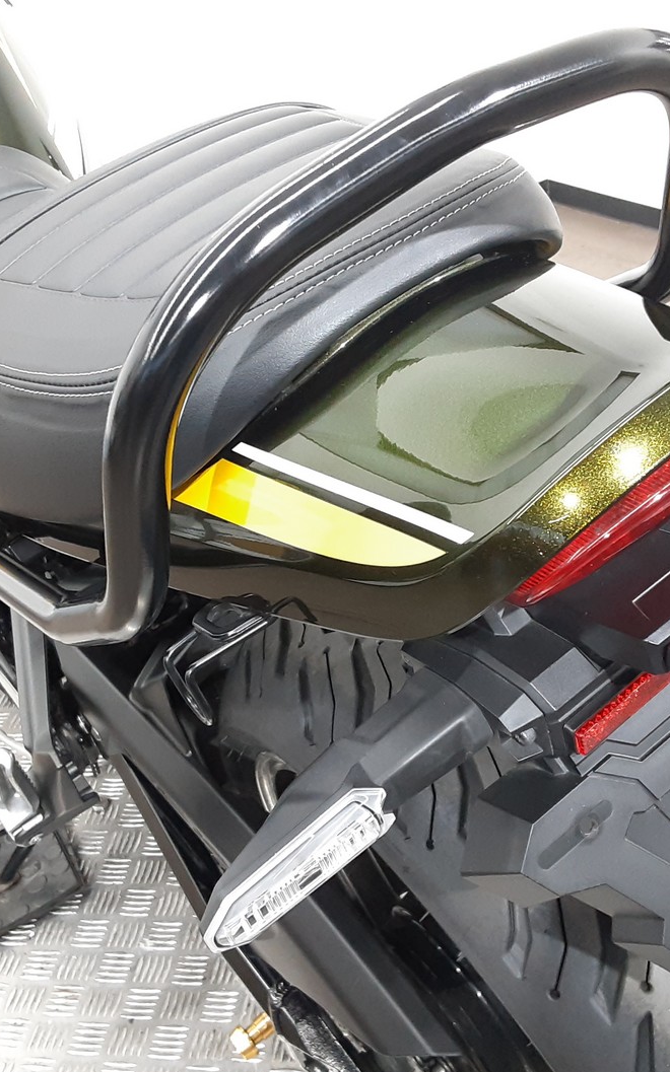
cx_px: 429
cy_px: 531
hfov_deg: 32.6
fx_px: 1140
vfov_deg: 50.4
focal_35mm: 39
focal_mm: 2.91
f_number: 1.9
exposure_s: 1/50
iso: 200
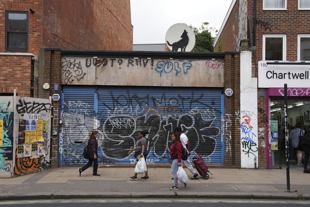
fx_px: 370
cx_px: 155
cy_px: 104
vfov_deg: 31.2
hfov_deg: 45.4
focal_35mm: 43
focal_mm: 43
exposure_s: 1/1000
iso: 640
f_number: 5.6
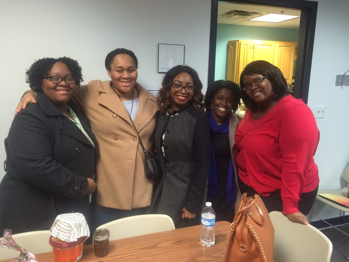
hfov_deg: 61.7
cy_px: 131
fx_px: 292
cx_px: 174
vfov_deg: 48.2
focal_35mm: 29
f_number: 2.2
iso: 250
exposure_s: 1/30
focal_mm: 4.15
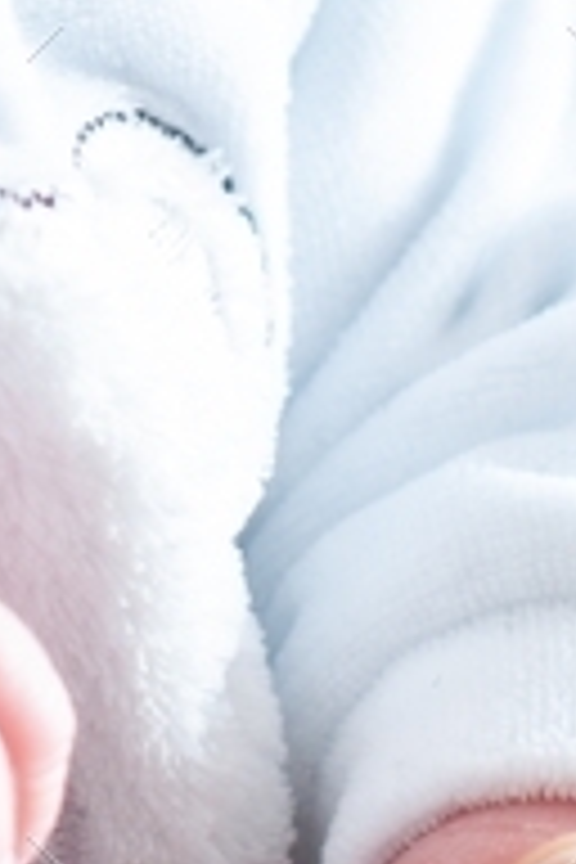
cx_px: -382
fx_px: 8327
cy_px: -256
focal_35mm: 347
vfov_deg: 5.9
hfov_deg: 3.9
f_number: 2.8
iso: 500
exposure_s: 1/200
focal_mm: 50
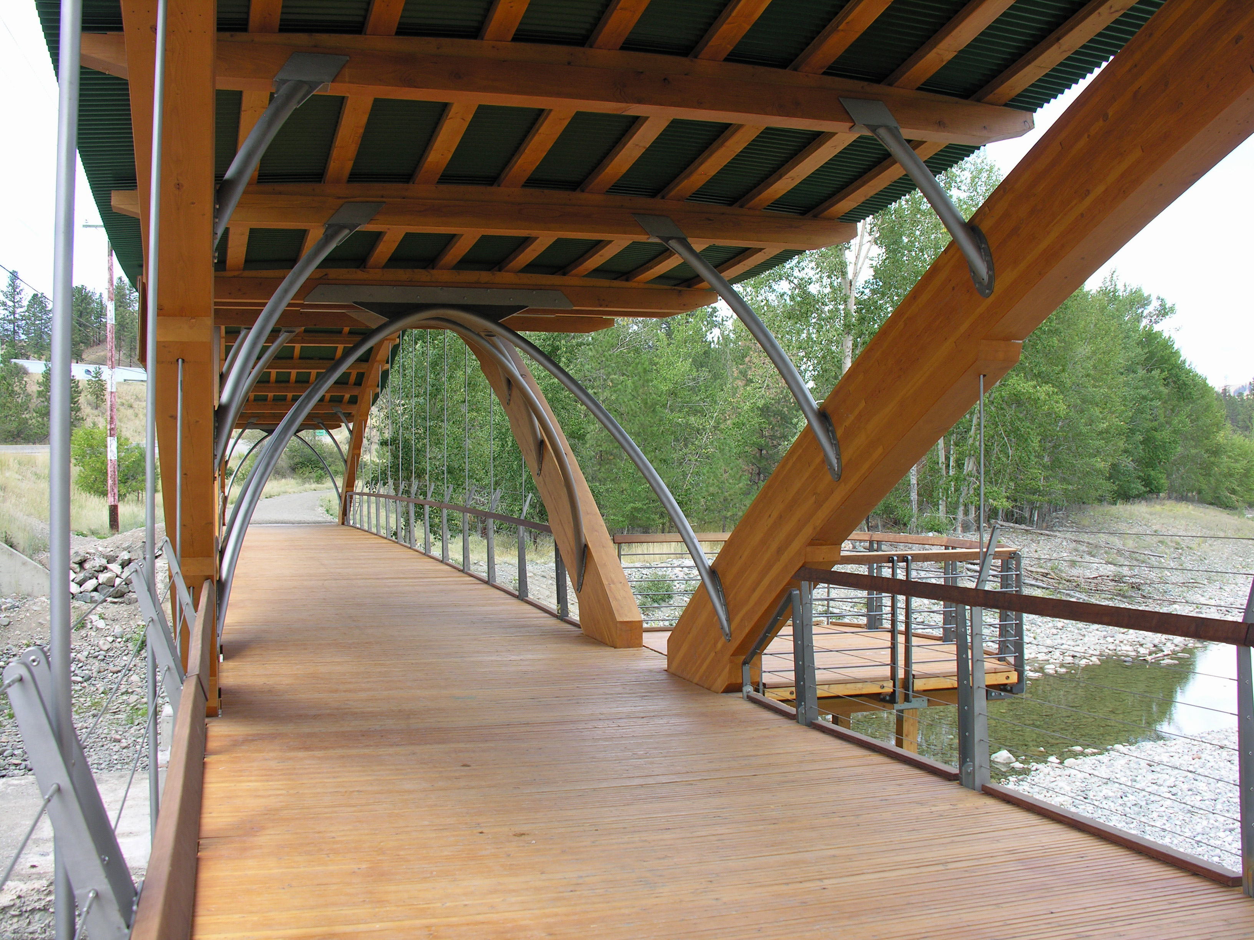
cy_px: 470
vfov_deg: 40.7
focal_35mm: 35
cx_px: 627
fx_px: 1268
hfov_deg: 52.6
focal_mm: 8.9
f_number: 4
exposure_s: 1/108
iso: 50
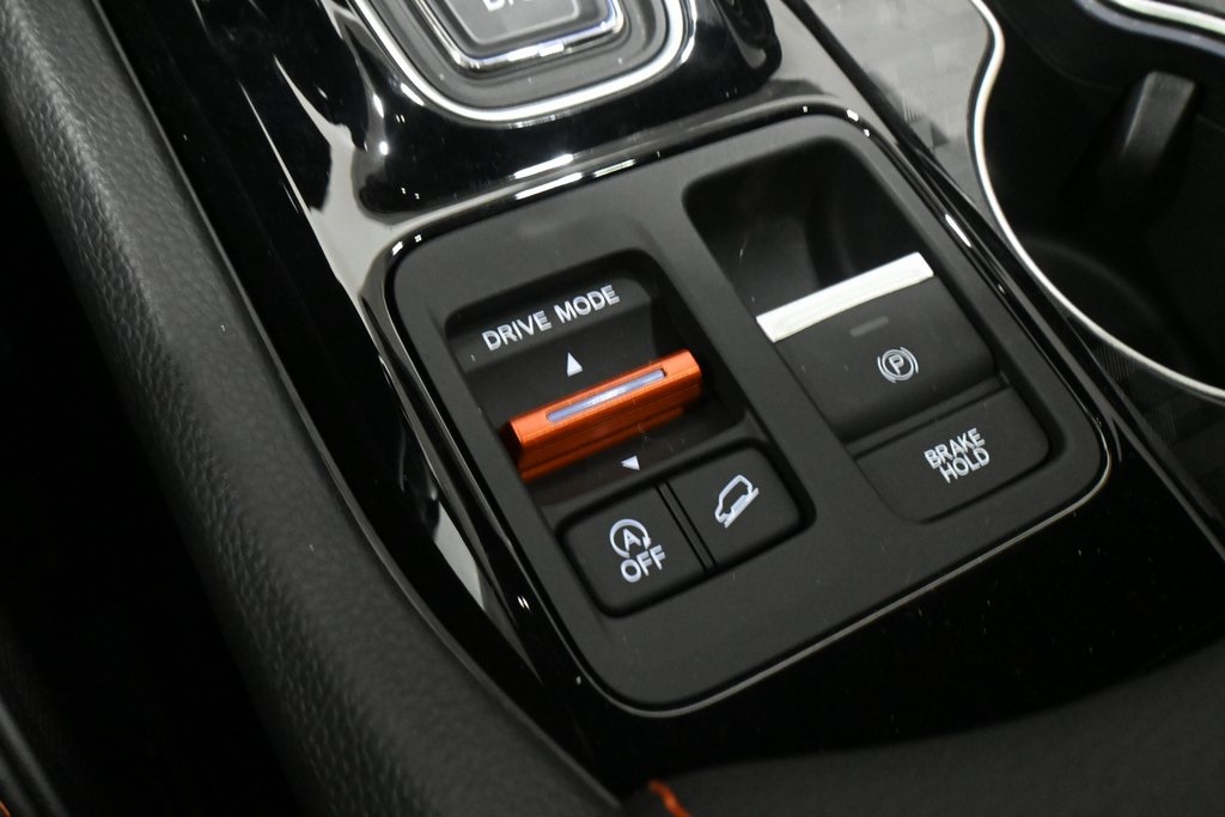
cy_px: 408
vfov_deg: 39.2
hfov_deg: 56.1
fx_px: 1149
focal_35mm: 34
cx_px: 612
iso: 6400
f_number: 10
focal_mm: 22.5
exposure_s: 1/6
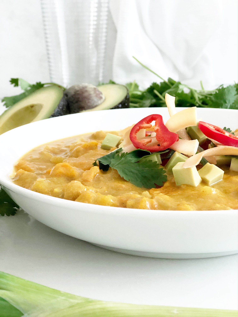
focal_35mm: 57
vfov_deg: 33.8
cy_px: 158
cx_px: 119
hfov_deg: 25.7
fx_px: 523
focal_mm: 6.6
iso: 200
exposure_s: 1/30
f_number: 2.8
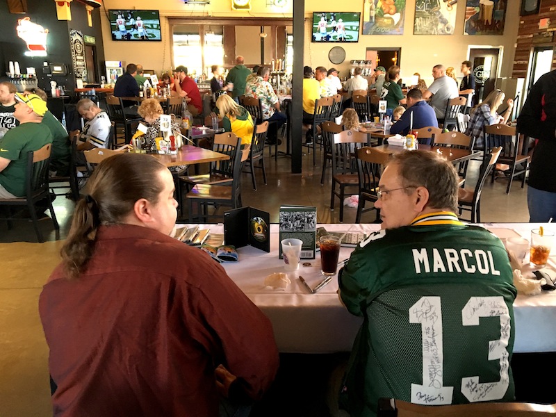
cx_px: 278
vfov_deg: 48.2
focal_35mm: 29
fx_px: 466
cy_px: 208
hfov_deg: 61.7
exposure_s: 1/20
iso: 200
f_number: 2.2
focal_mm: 4.15
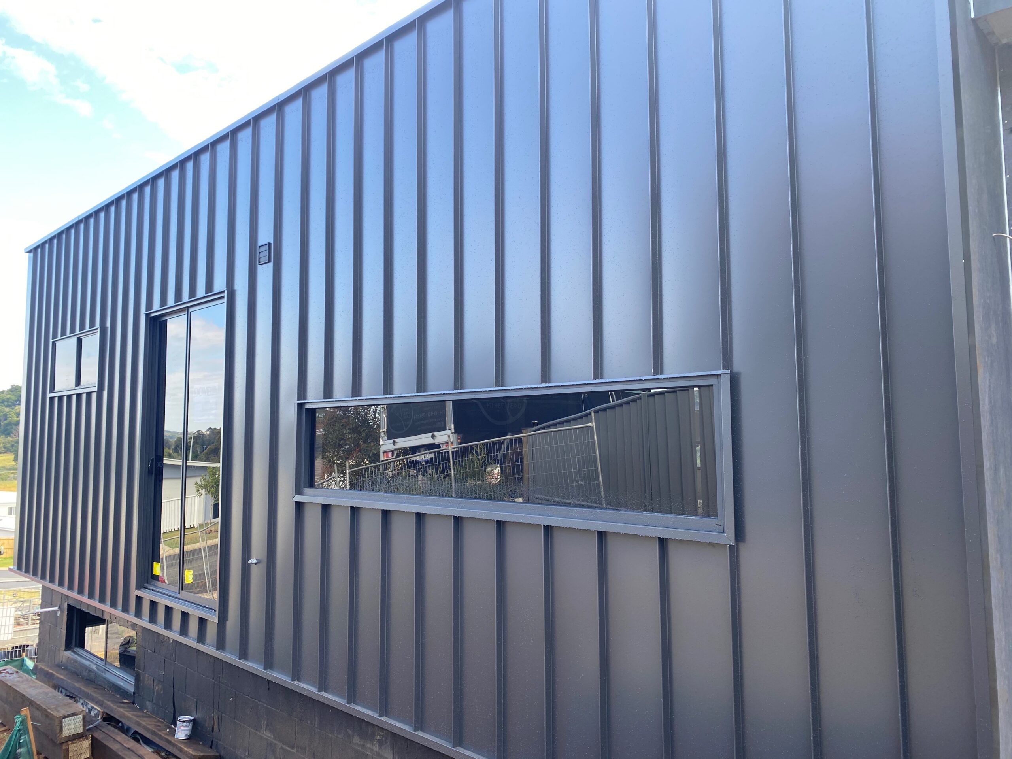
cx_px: 506
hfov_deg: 67.3
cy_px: 380
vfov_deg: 53.1
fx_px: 760
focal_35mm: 26
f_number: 1.8
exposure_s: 1/141
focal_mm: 4.25
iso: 32
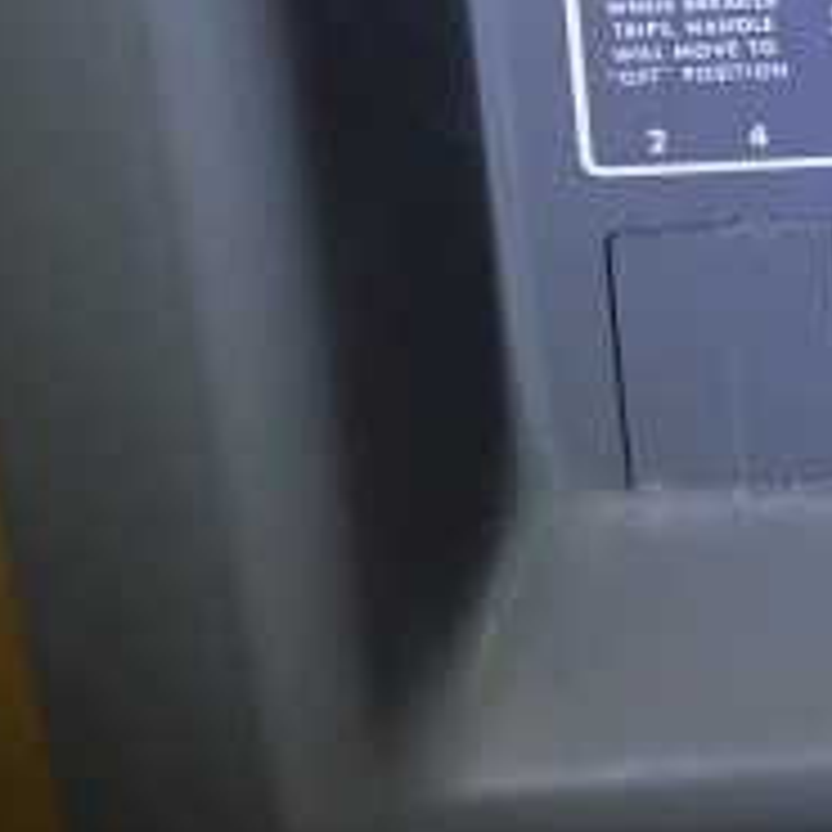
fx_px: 2257
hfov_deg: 19.7
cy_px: -247
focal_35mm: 83
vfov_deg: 19.3
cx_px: 989
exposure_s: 1/15
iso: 80
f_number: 2.2
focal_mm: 4.15
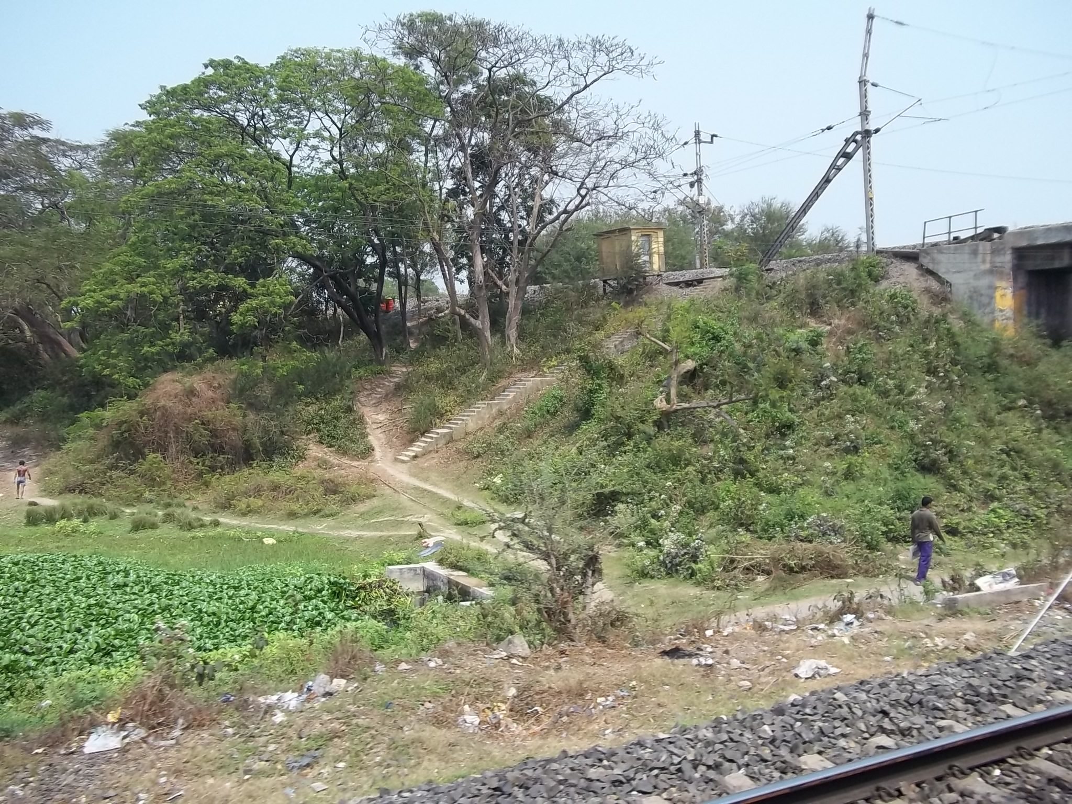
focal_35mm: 32
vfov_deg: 44.2
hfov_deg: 56.8
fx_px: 991
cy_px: 402
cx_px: 536
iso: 80
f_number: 2.9
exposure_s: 1/800
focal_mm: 5.7
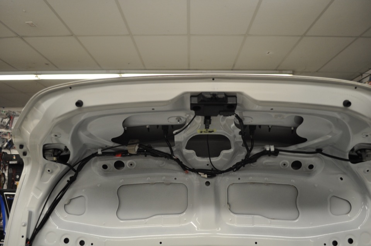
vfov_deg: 43.5
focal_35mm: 30
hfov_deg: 62.0
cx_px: 186
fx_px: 309
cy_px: 123
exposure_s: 1/60
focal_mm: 20
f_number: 4
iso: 640
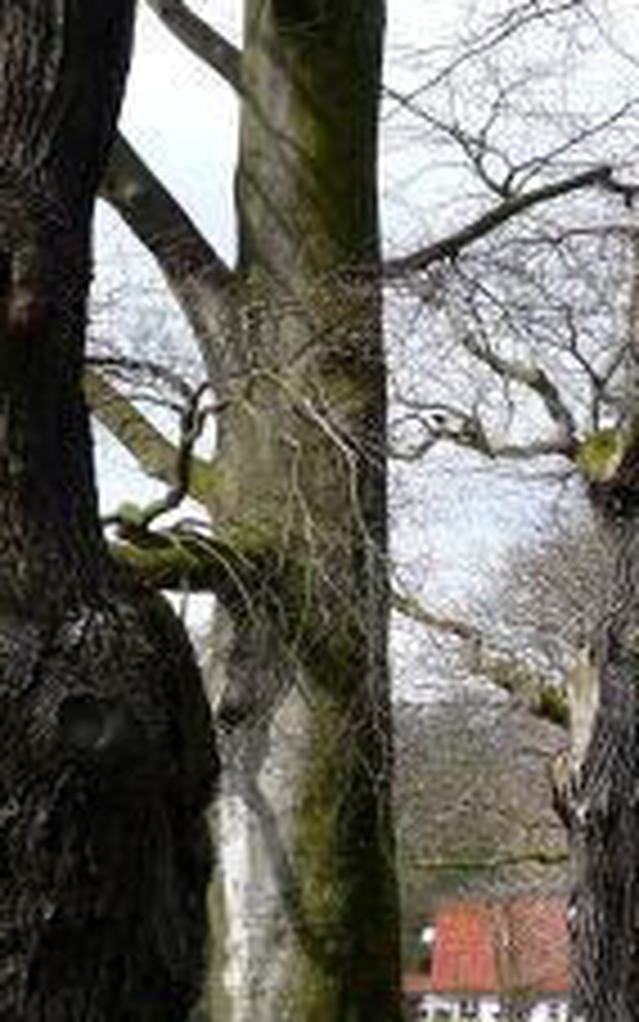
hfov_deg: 7.2
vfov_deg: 11.7
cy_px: 779
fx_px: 4984
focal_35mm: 179
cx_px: 909
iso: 100
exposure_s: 1/640
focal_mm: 10.7
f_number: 3.2
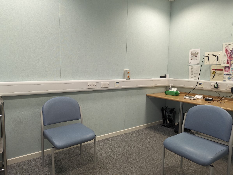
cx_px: 116
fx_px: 162
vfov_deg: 56.9
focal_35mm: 24
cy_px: 88
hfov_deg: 71.5
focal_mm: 6.81
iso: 471
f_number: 1.85
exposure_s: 1/166
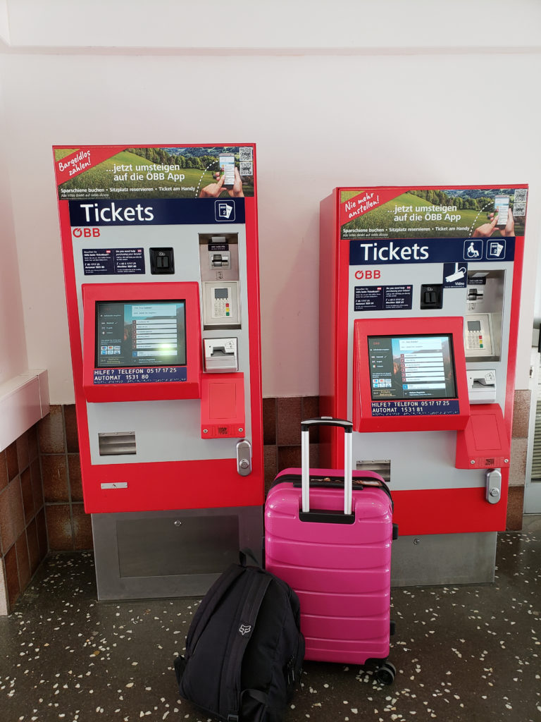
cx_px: 270
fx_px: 542
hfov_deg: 53.1
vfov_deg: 67.3
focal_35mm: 26
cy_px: 361
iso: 160
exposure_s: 1/50
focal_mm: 4.3
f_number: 2.4
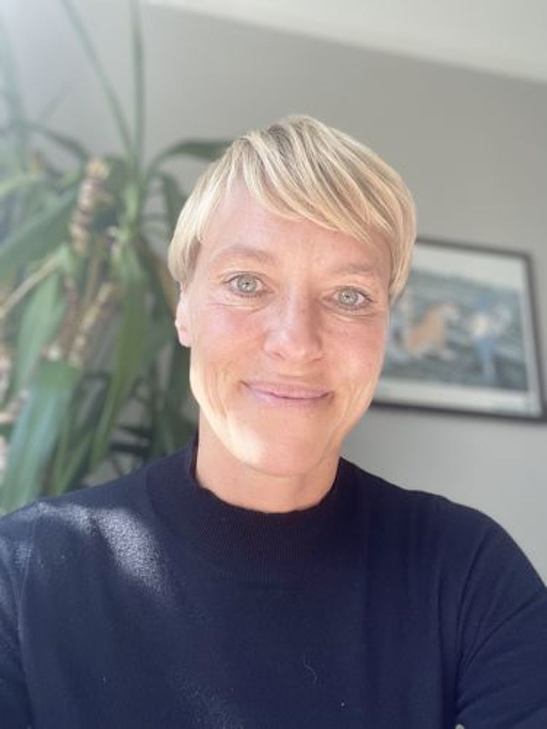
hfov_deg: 46.8
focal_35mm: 30
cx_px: 274
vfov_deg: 60.0
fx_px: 632
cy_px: 364
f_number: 2.2
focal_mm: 2.71
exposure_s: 1/121
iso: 40
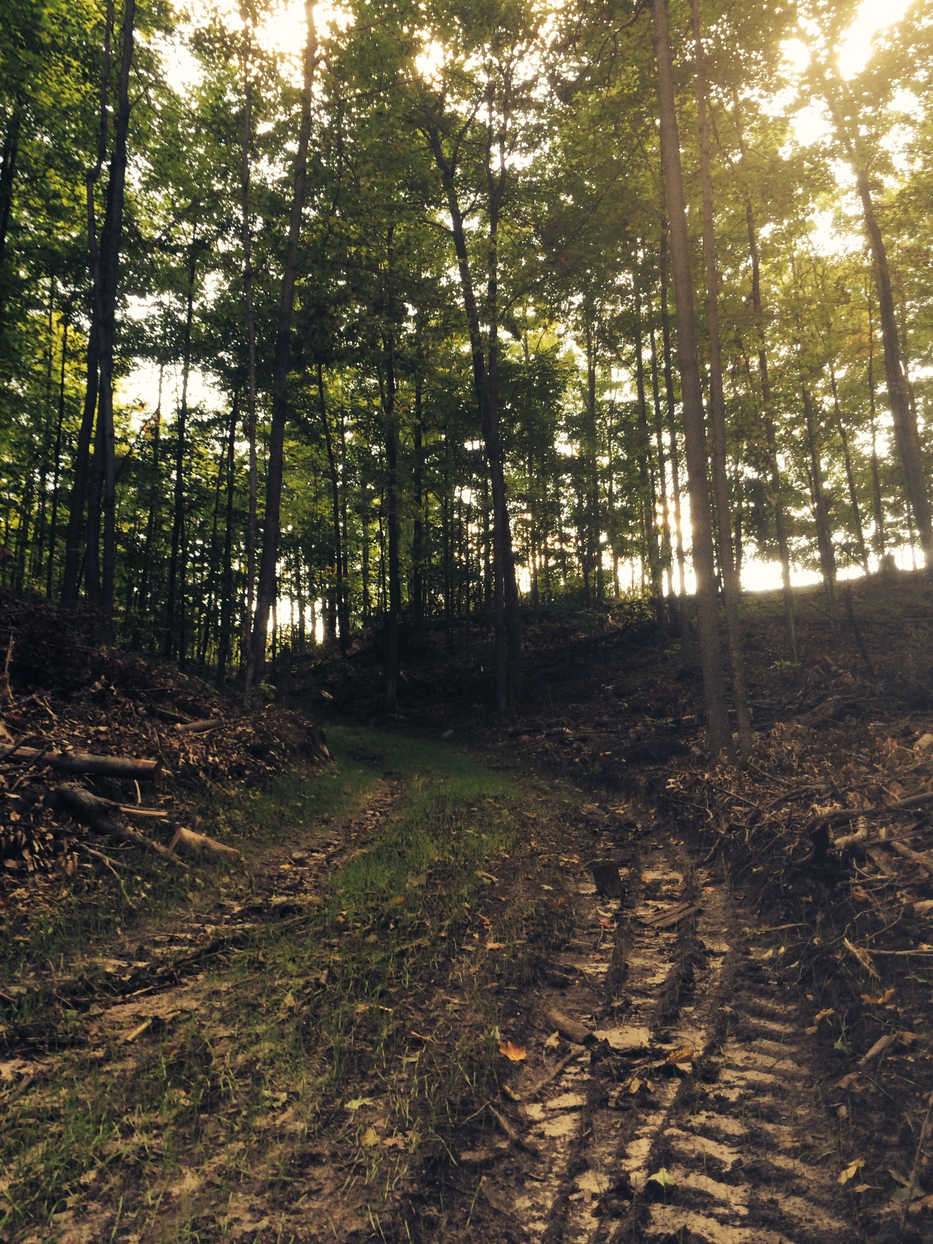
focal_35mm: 30
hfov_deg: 46.8
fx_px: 1078
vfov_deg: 60.0
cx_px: 466
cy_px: 622
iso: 50
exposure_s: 1/120
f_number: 2.2
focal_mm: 4.12
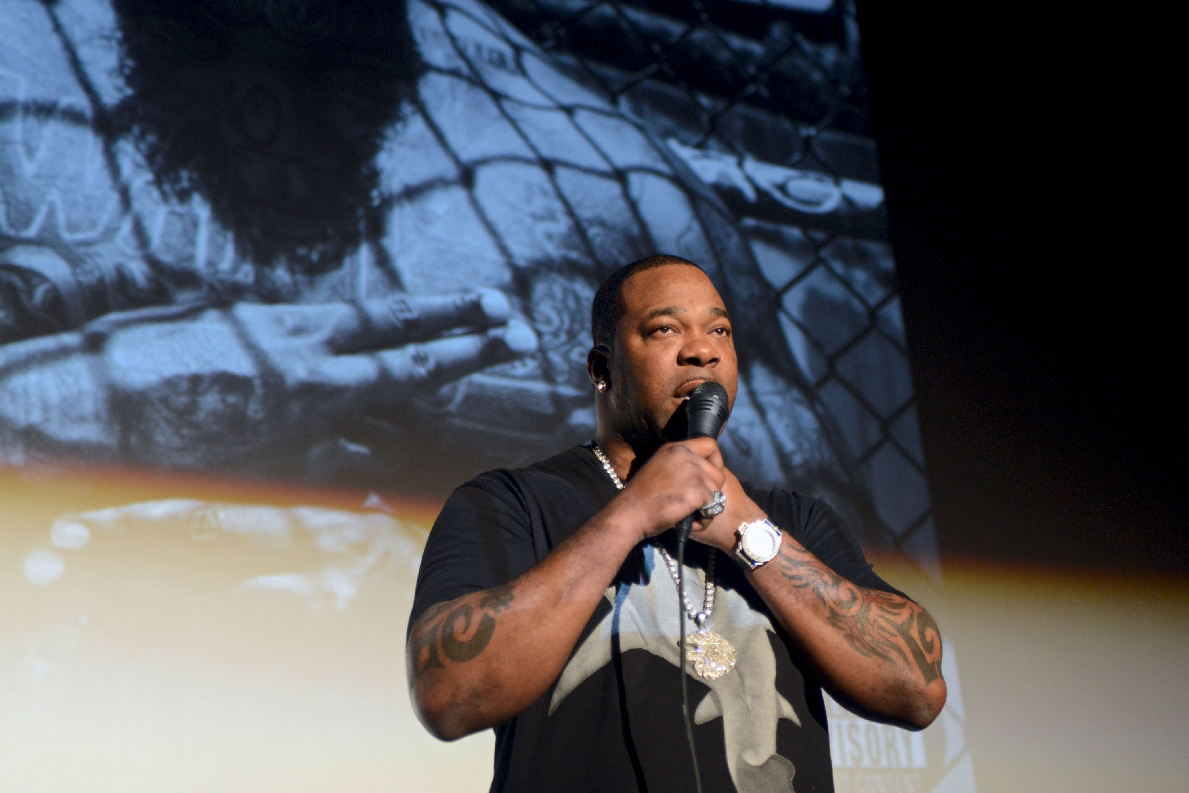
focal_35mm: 52
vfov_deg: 26.0
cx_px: 594
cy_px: 396
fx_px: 1717
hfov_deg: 38.2
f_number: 2.8
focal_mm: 52
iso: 3200
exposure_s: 1/100
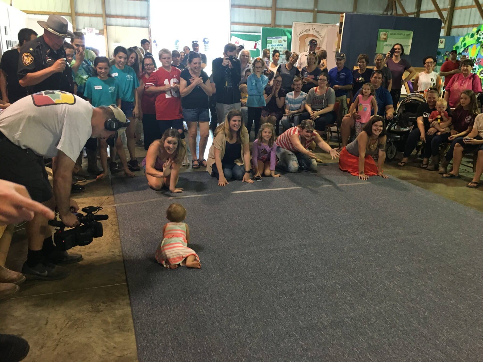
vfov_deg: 48.2
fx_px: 405
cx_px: 242
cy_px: 181
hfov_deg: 61.7
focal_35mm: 29
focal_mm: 4.15
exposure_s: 1/30
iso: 160
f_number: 2.2
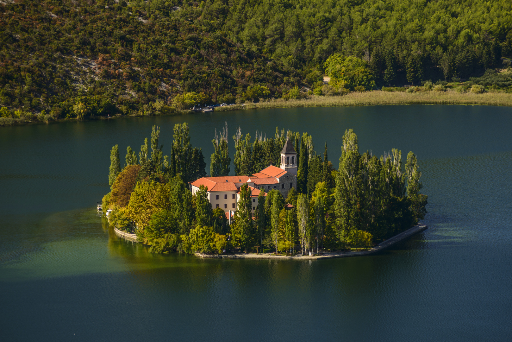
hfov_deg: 9.8
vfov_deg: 6.5
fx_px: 2988
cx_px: 256
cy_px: 171
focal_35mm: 210
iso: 100
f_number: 7.1
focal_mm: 210
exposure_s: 1/125
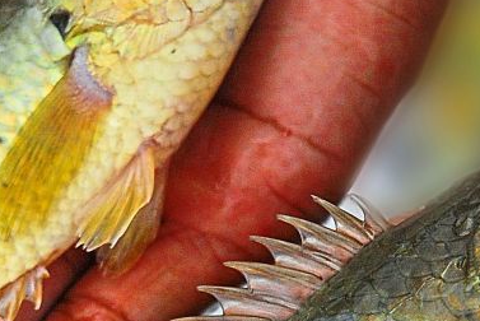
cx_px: 51
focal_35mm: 272
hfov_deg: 7.6
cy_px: 349
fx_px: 3625
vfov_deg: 5.1
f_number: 4.5
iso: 320
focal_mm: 55
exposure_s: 1/2000
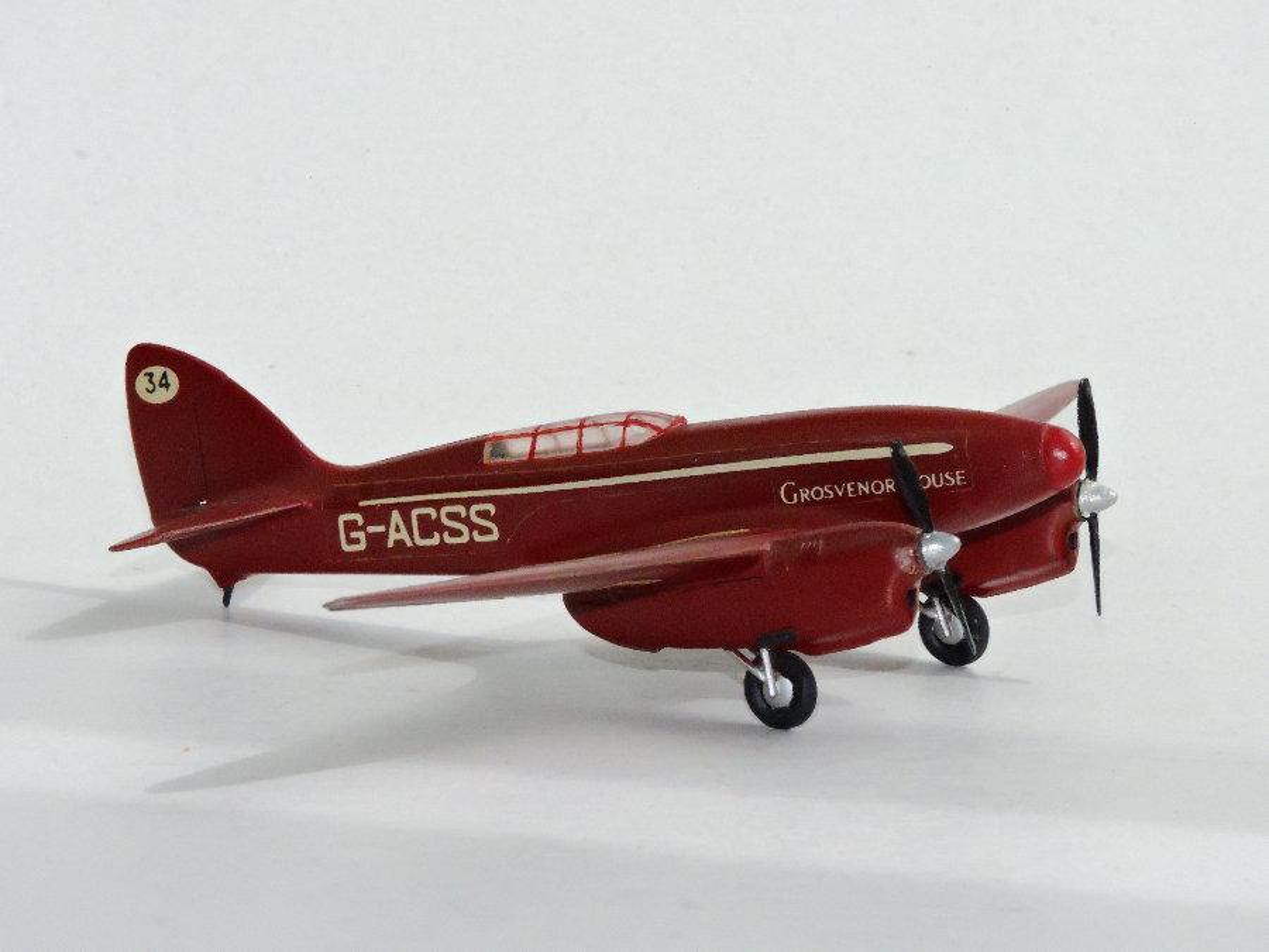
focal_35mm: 220
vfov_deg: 6.8
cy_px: 476
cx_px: 634
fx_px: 8065
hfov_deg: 9.0
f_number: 7.6
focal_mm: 39.4
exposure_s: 1/400
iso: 1600
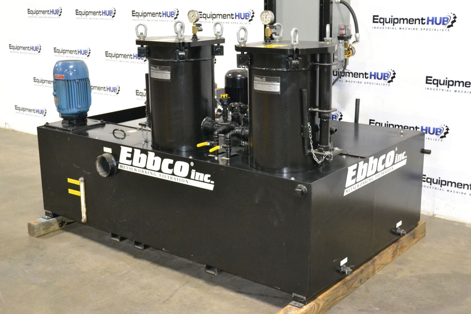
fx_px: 628
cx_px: 236
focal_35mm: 48
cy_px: 157
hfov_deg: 41.1
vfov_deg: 28.1
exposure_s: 1/60
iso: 3200
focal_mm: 32
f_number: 4.8
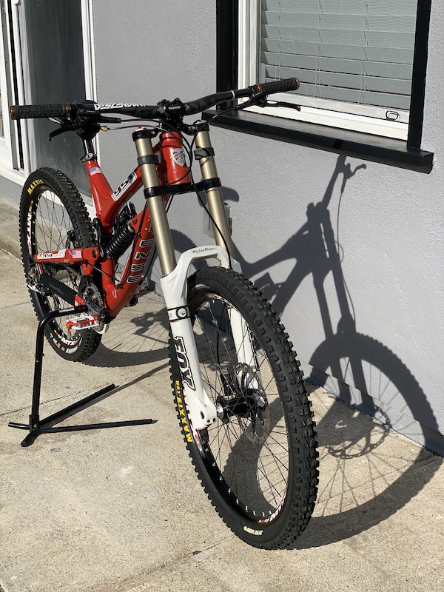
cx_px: 222
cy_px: 296
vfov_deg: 36.8
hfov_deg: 28.0
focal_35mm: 52
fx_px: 889
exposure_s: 1/1453
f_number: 2.4
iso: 16
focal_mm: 6
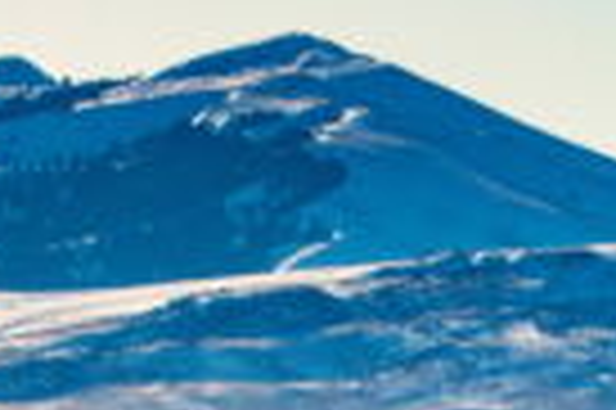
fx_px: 16749
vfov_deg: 1.4
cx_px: 18
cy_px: 825
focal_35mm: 980
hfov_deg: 2.1
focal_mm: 174
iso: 640
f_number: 11
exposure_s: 1/2000
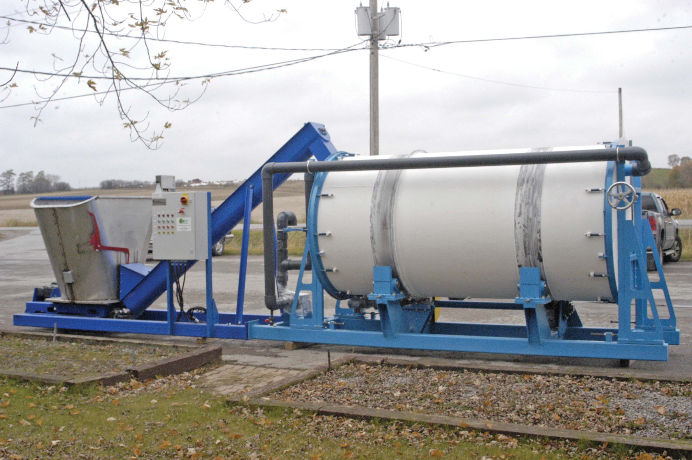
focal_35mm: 46
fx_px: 893
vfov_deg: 28.9
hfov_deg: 42.4
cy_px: 230
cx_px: 346
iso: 1250
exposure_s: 1/400
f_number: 11
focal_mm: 31
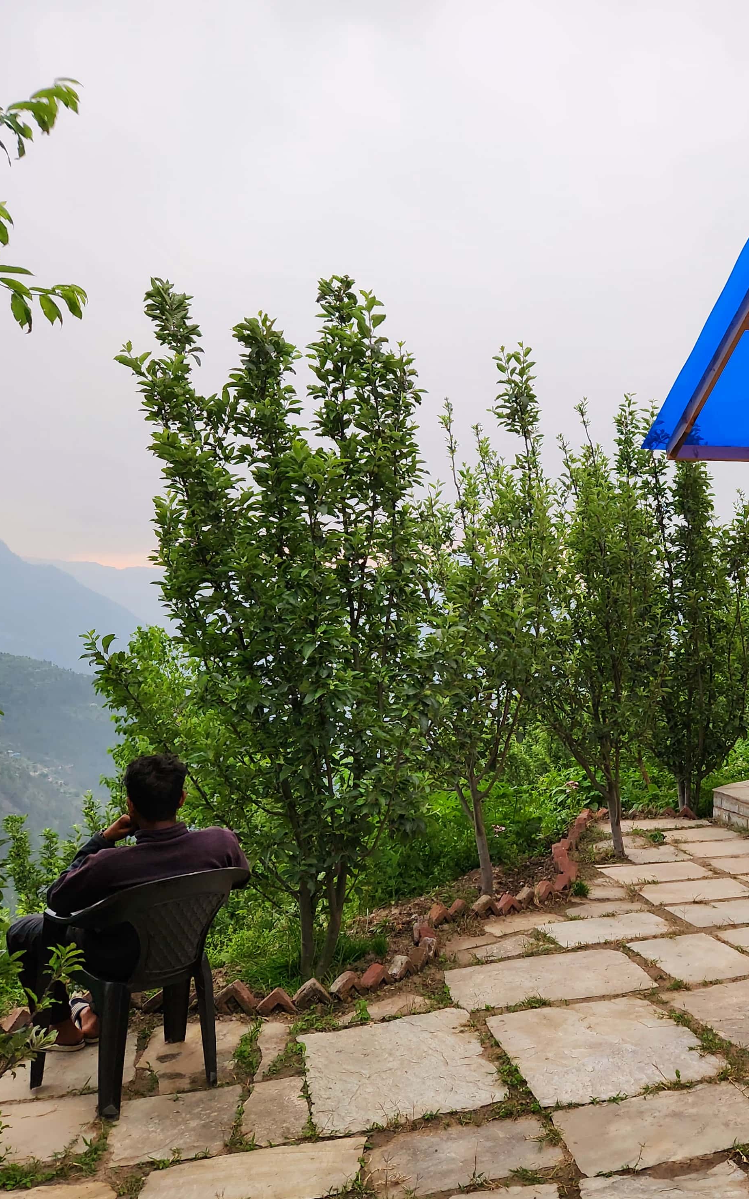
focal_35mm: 33
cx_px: 601
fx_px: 1078
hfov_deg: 37.0
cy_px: 608
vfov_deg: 58.1
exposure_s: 1/100
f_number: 1.8
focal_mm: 5.4
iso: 250
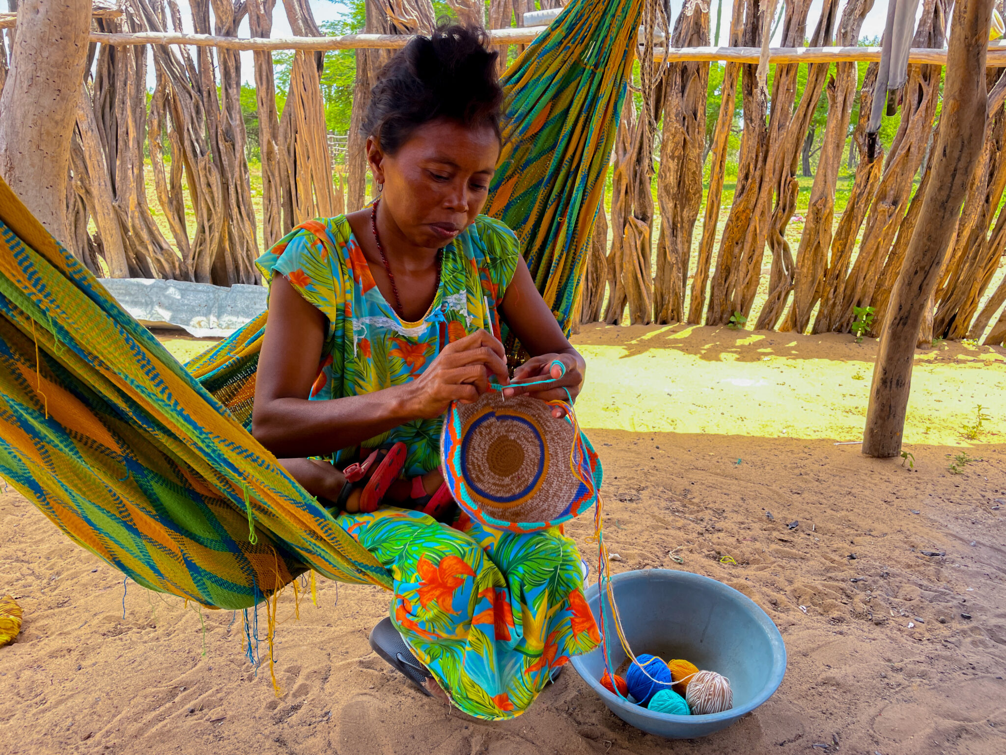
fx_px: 756
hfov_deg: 67.3
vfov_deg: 53.1
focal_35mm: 26
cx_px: 503
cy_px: 378
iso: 32
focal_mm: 4.2
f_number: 1.6
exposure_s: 1/300
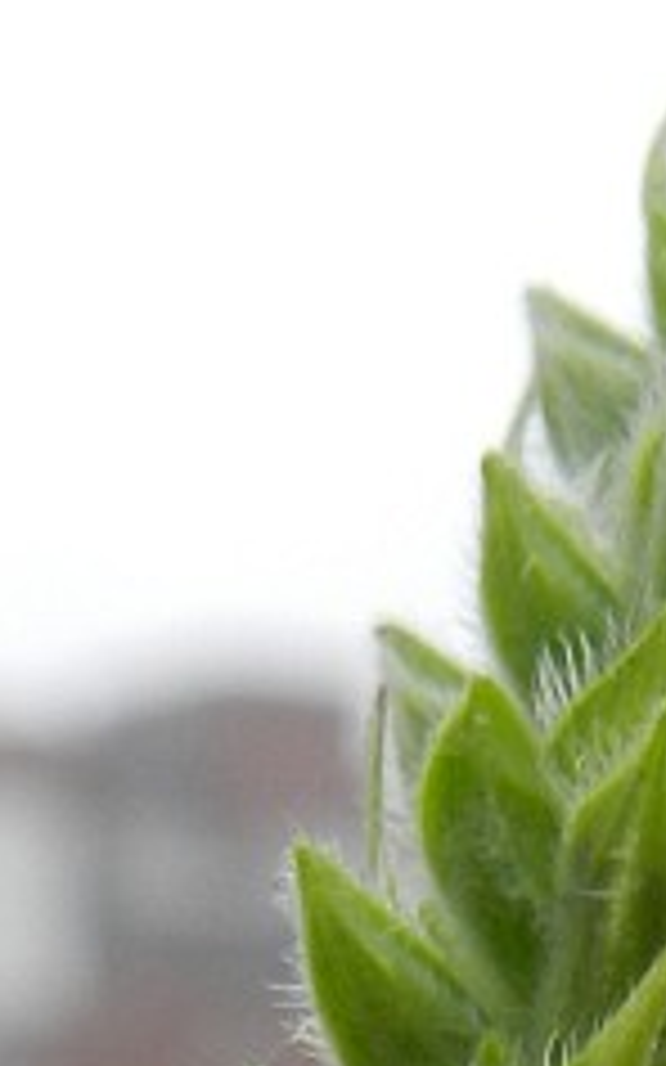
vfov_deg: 11.2
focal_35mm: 172
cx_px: 540
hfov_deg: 7.6
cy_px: 2051
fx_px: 4998
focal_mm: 5.6
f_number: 3.7
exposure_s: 1/100
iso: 160
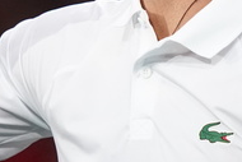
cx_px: -150
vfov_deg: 0.7
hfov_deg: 1.0
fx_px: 14127
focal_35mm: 2100
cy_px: -64
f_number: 2.8
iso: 6400
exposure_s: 1/4000
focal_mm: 400
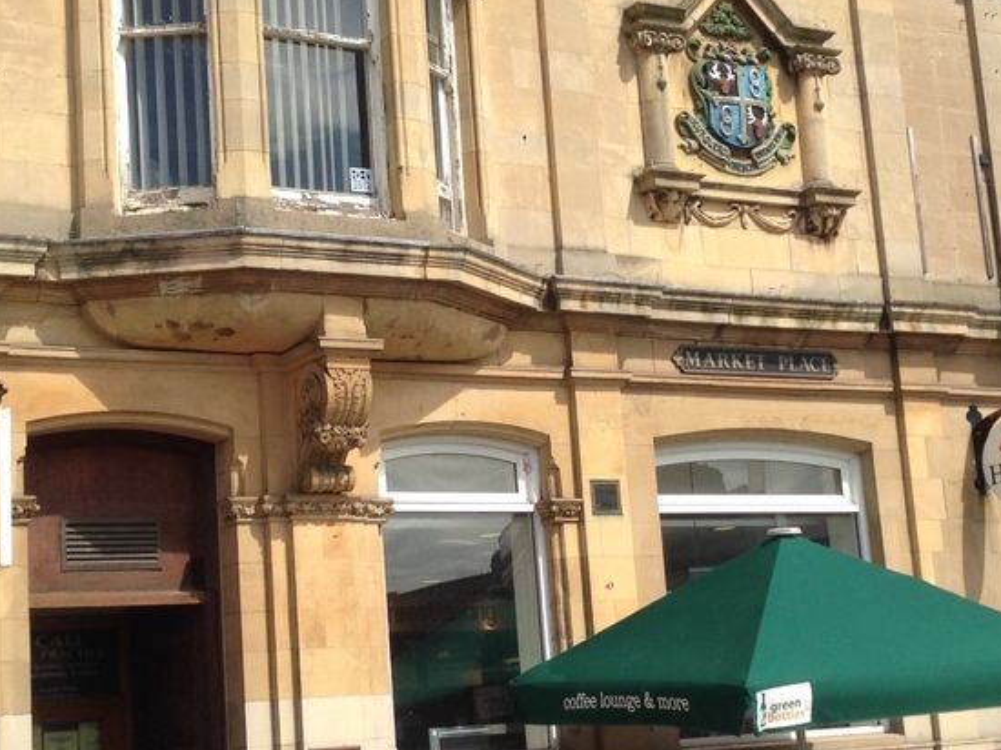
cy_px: 388
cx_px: 470
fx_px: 1966
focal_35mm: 68
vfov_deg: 21.6
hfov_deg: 28.6
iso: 50
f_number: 2.4
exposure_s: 1/1595
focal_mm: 4.12
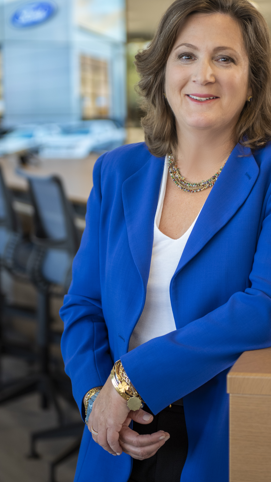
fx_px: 1175
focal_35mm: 92
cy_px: 223
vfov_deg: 23.2
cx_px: 190
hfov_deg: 13.1
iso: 800
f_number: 2.8
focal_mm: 70
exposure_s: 1/125
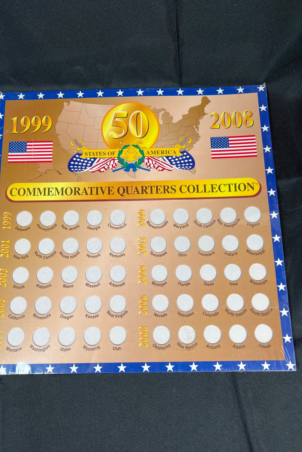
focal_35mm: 28
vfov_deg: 65.5
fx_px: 352
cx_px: 134
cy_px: 233
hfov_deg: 46.3
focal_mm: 5.7
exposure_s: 1/120
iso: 32
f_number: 1.5
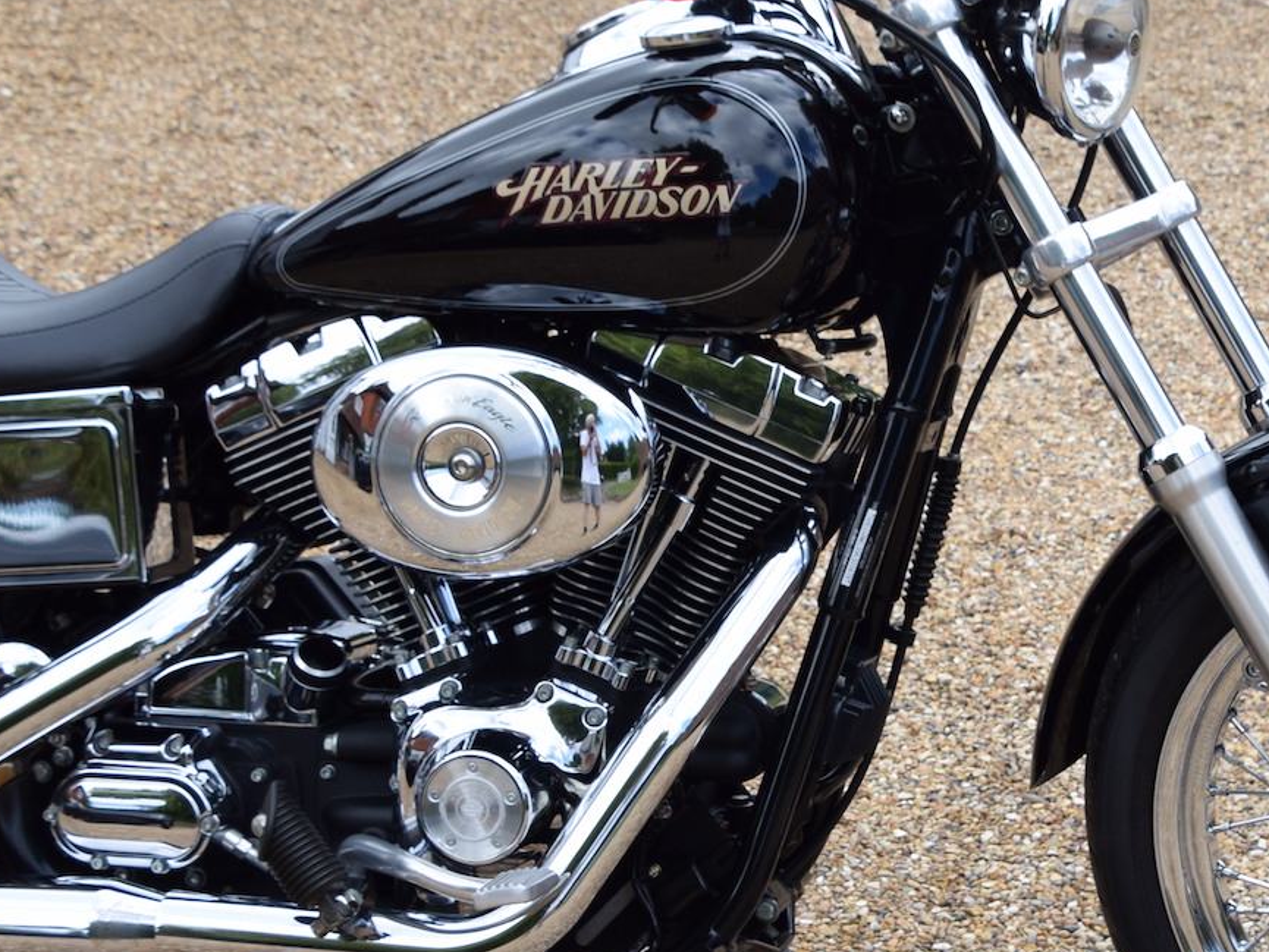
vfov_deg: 18.4
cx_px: 1025
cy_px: 472
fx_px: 2933
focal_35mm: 80
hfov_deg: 24.0
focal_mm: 24
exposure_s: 1/250
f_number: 8
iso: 250
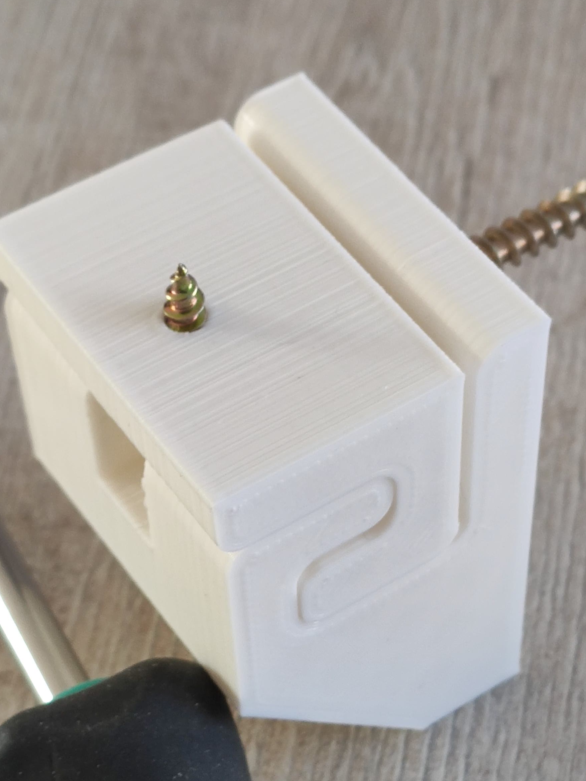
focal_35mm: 89
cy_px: 605
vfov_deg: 21.8
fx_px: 2009
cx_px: 381
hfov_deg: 16.6
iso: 453
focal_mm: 4.77
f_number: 1.75
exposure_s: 1/33
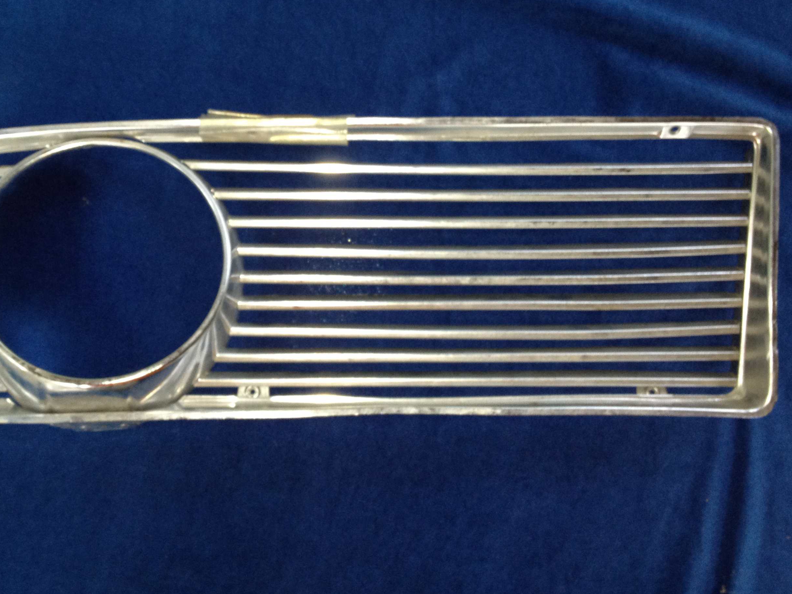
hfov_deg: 40.3
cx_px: 326
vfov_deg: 30.8
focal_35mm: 47
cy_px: 235
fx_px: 1075
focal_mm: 4.28
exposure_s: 1/20
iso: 160
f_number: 2.4
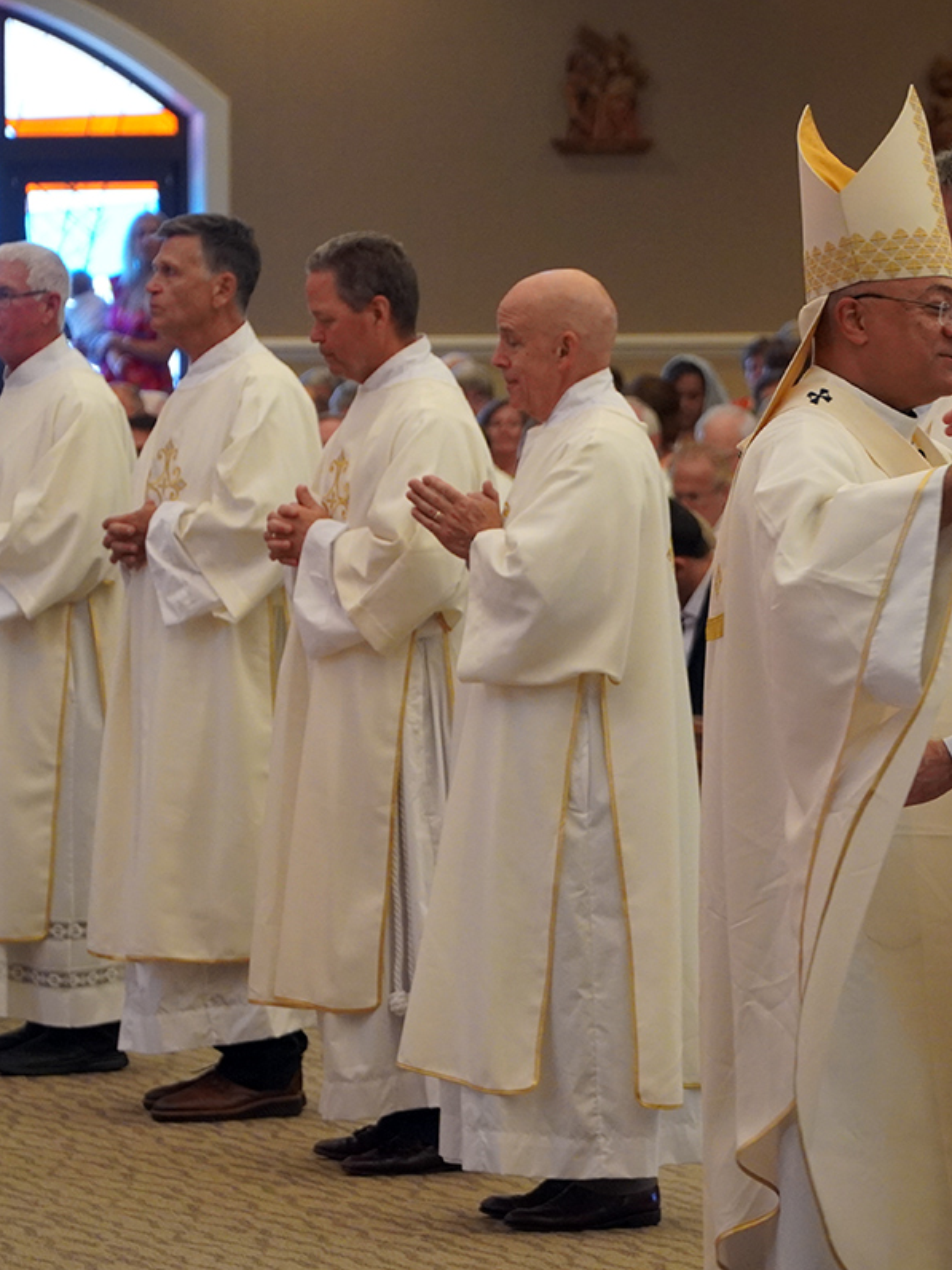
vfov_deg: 10.6
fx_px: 6857
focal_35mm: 187
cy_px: 635
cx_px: 684
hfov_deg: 7.9
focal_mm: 86
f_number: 4
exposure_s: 1/160
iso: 1600
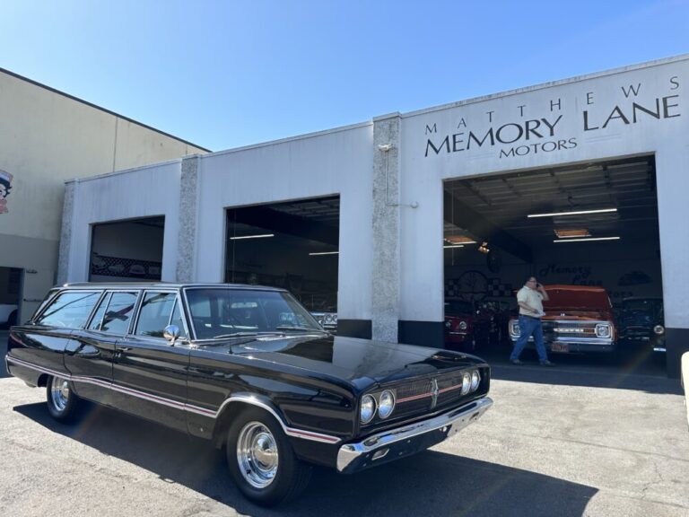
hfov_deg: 71.6
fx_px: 478
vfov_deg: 56.8
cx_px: 344
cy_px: 258
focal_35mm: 24
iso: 80
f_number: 1.78
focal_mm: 6.86
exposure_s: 1/2070
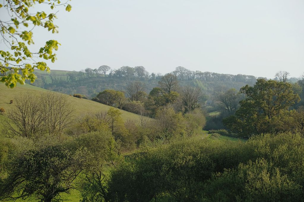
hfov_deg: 26.0
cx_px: 152
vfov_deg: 17.5
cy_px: 101
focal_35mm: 78
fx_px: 659
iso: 400
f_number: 4.5
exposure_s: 1/1000
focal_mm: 52.1
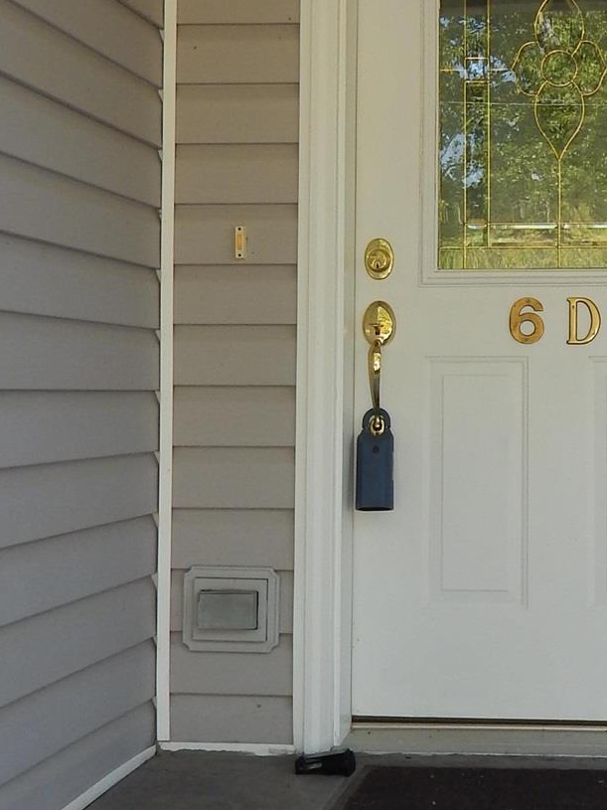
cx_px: 516
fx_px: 1520
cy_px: 324
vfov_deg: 29.8
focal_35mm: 65
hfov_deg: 22.2
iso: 125
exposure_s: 1/200
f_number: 3
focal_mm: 4
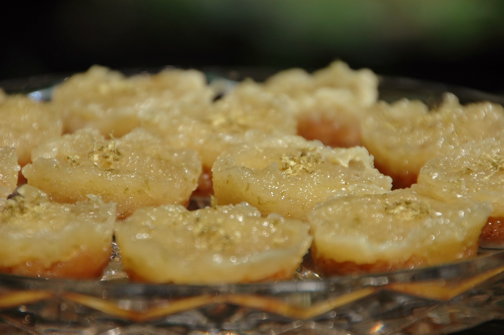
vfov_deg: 3.4
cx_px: 252
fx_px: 5665
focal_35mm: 405
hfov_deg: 5.1
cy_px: 168
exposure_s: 1/1600
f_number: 6.3
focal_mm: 270
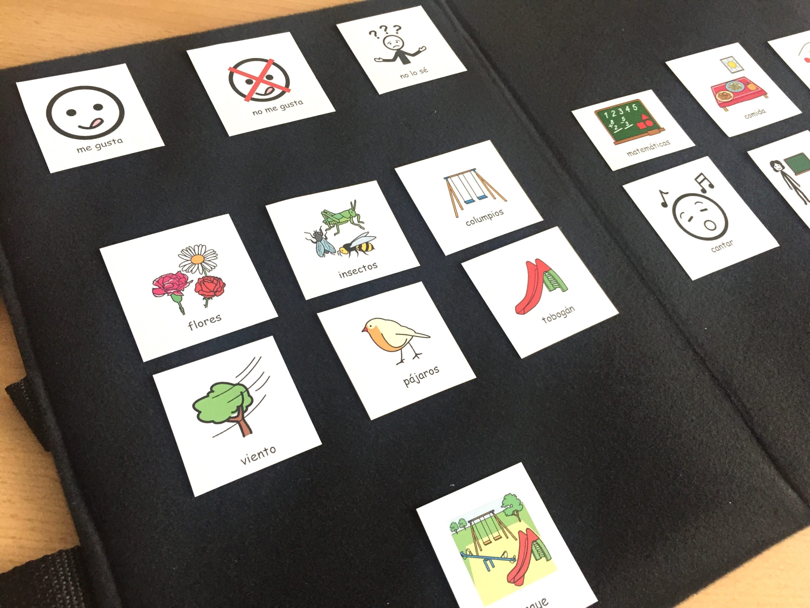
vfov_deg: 48.2
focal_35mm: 29
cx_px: 405
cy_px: 304
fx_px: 679
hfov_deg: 61.7
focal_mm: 4.15
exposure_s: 1/33
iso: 64
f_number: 2.2
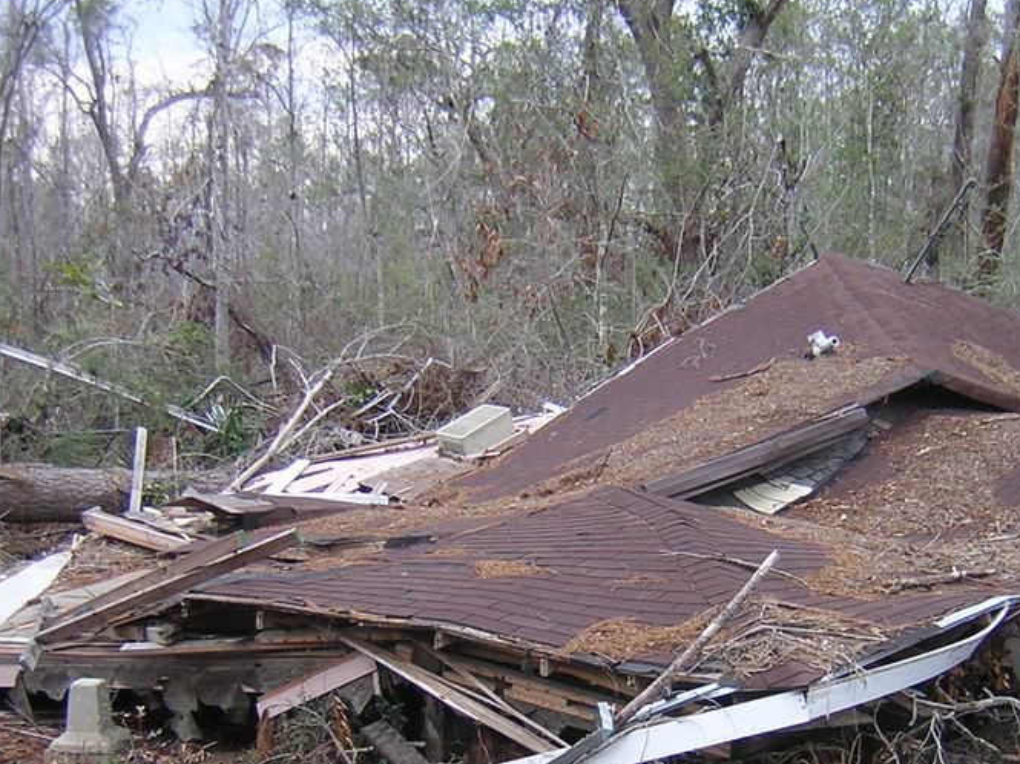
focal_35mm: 52
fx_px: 1531
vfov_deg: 27.8
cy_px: 517
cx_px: 623
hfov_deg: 36.7
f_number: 2.6
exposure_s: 1/30
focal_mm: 4.7
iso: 108
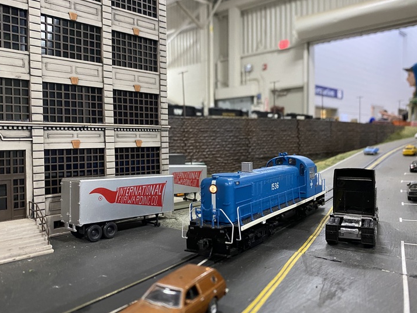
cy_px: 159
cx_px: 204
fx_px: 374
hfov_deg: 58.3
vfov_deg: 45.5
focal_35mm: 31
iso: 500
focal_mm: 4.25
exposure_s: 1/60
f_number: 1.8
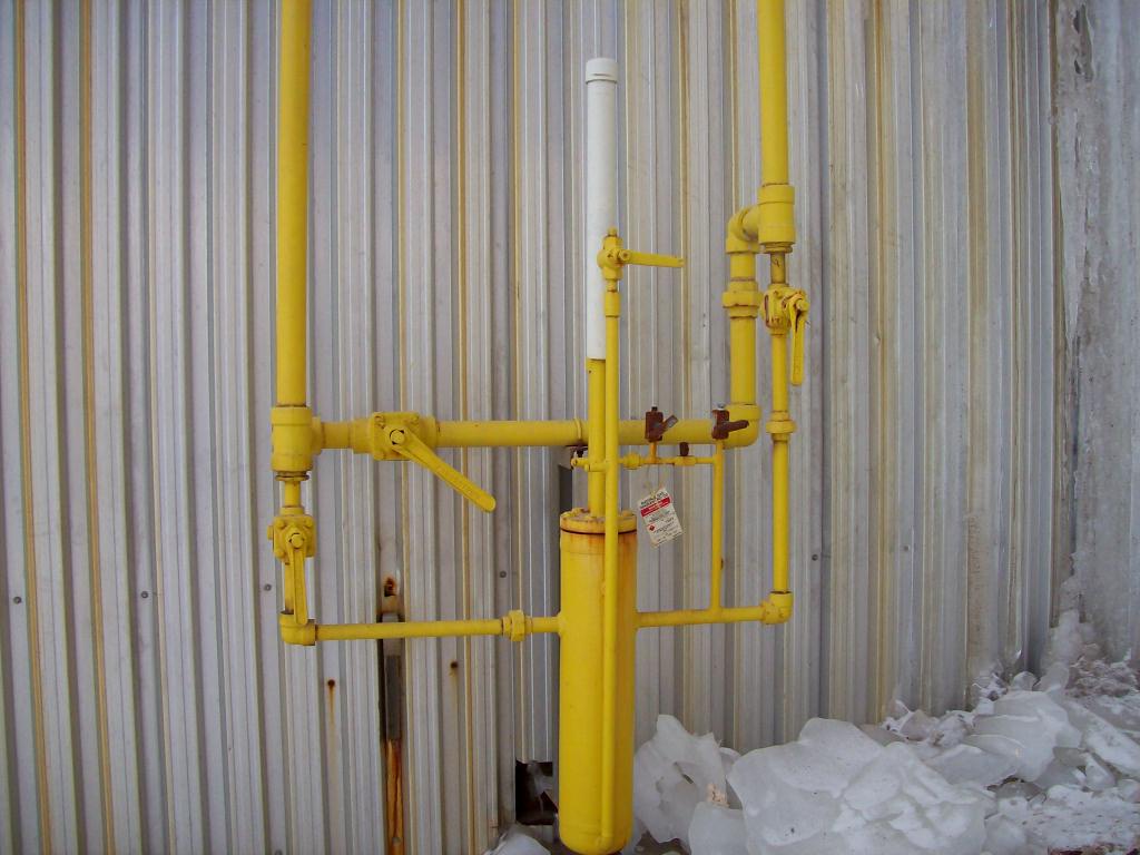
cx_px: 570
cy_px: 428
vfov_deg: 39.7
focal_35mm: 36
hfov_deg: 51.4
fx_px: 1186
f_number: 2.7
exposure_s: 1/350
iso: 80
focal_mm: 6
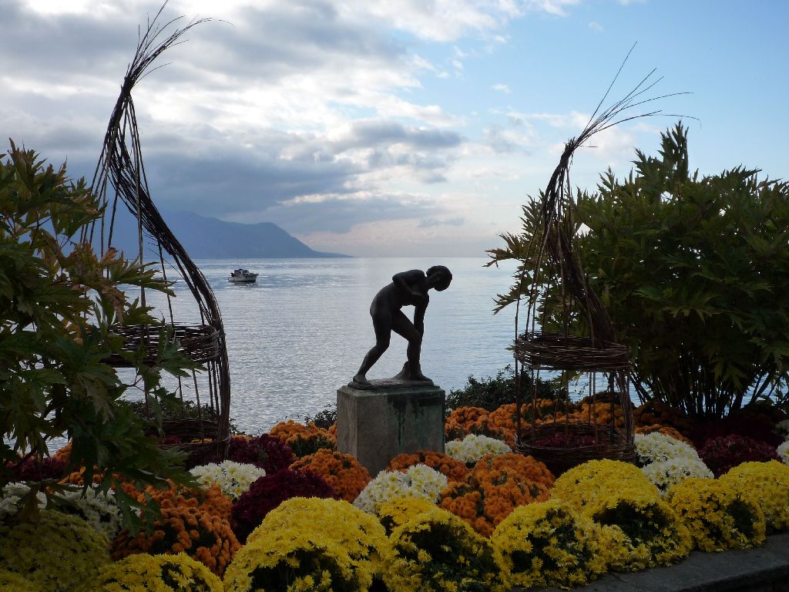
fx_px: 1003
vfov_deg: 32.9
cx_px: 394
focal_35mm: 44
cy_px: 296
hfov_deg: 42.9
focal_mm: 7.8
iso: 160
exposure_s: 1/500
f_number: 4.3
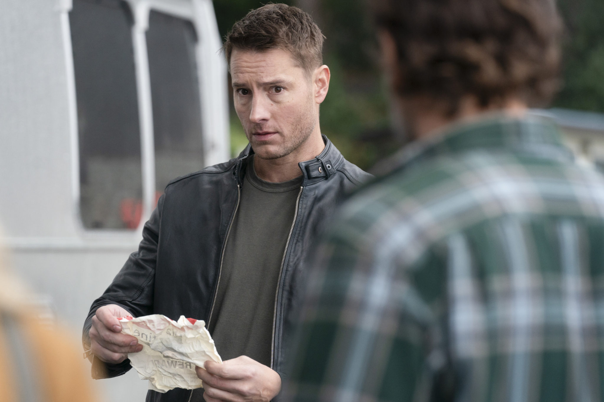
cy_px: 201
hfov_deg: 11.4
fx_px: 3020
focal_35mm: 180
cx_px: 302
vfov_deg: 7.6
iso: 1600
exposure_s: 1/250
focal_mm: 180
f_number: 5
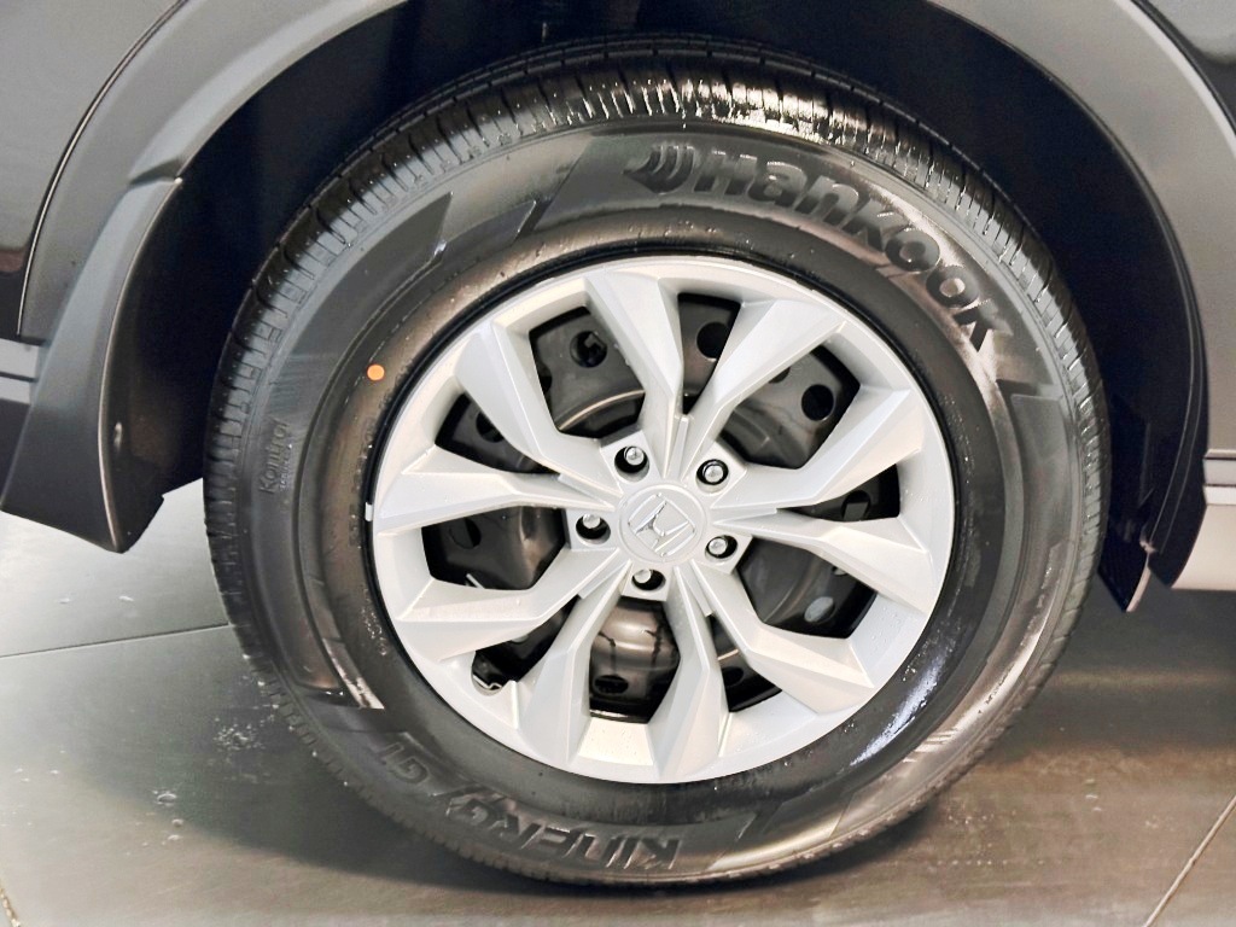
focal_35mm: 48
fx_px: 1714
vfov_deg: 30.3
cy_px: 464
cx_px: 618
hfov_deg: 39.7
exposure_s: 1/30
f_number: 1.78
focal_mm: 6.86
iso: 400
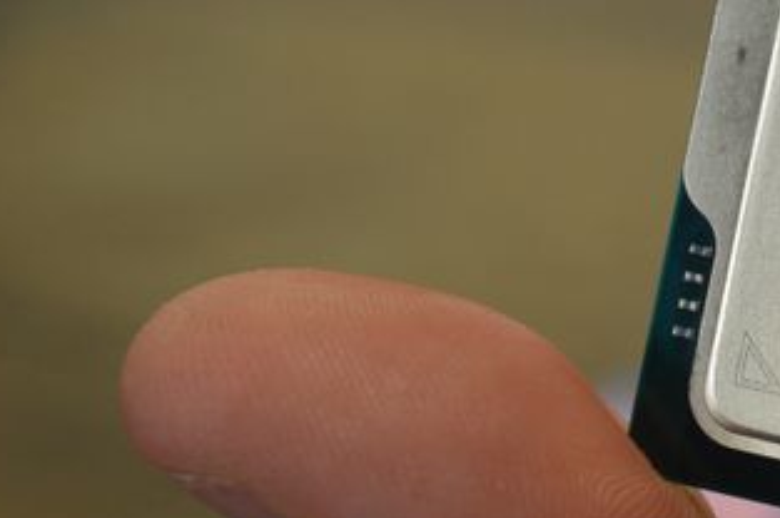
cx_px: 1004
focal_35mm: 172
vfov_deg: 8.0
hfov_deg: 11.7
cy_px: 42
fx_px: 3715
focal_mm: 35
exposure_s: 1/80
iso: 400
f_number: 5
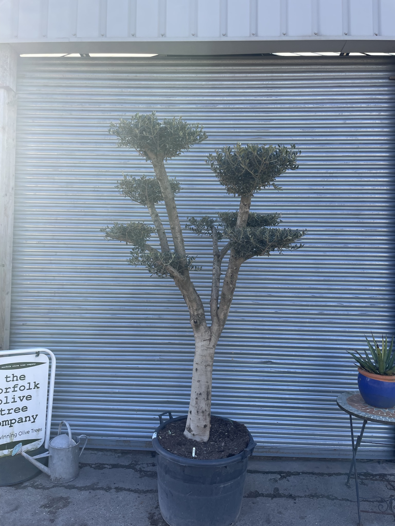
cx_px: 198
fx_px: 396
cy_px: 263
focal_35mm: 26
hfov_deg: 53.1
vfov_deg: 67.3
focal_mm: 4.2
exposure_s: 1/647
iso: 32
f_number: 1.6
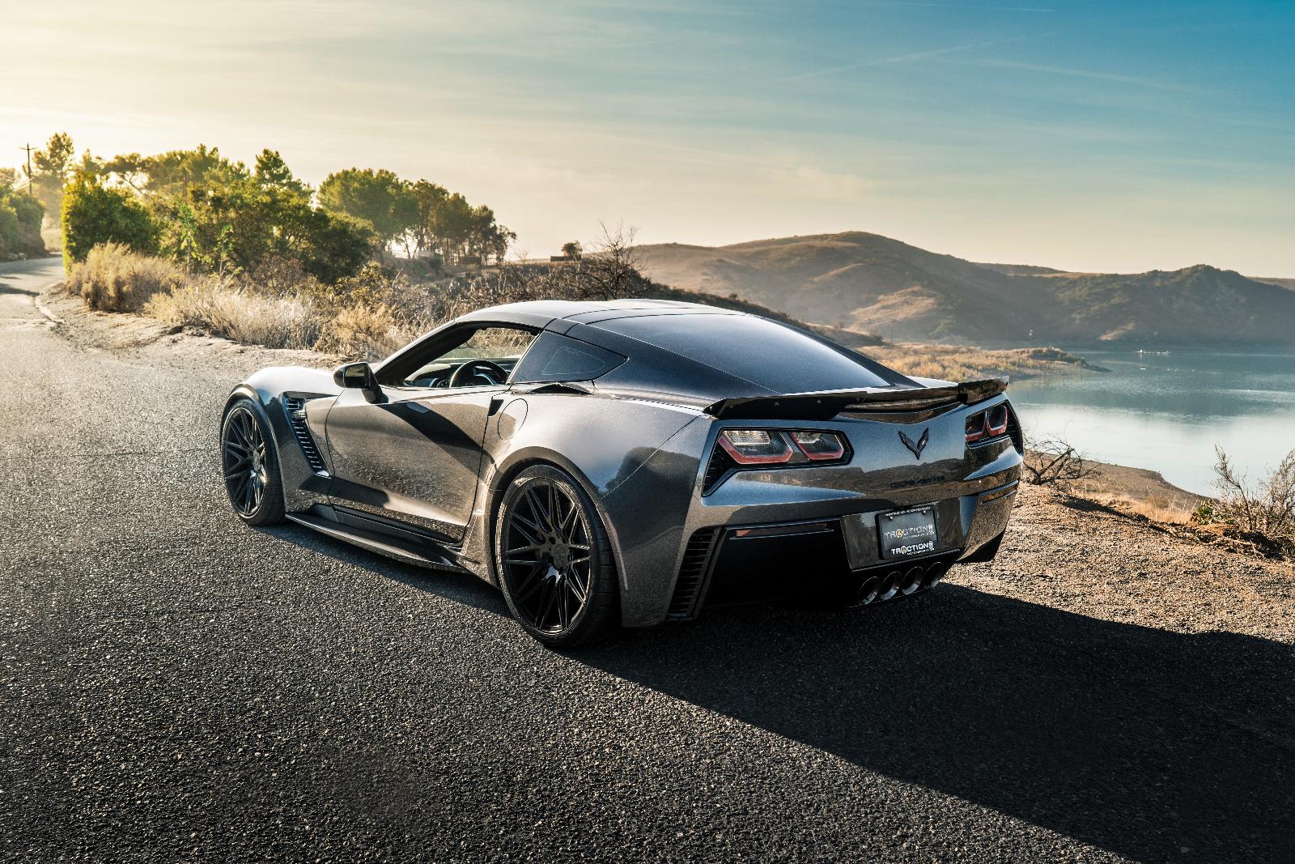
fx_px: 1349
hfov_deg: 51.3
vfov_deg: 35.5
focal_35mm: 38
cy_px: 432
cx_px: 648
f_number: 8
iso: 100
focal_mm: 25
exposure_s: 1/125
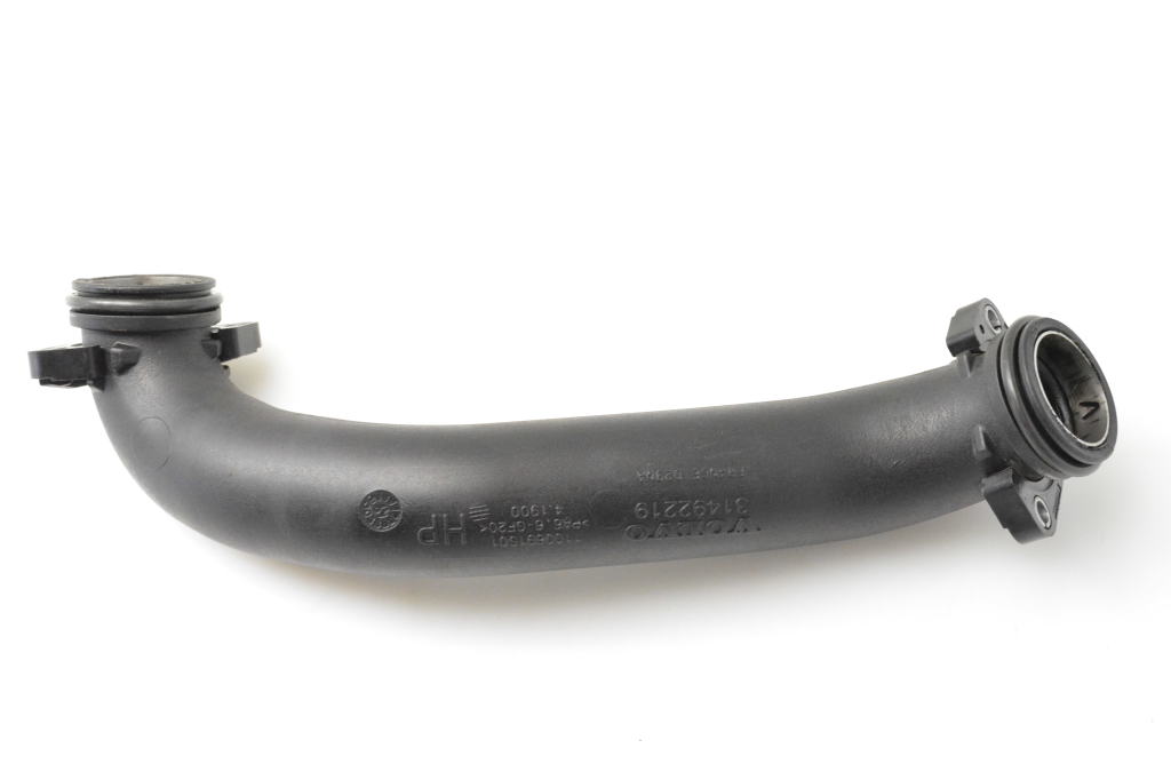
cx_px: 586
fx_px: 1561
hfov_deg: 41.1
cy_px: 390
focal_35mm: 48
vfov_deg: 28.1
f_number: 7.1
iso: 6400
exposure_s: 1/200
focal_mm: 32
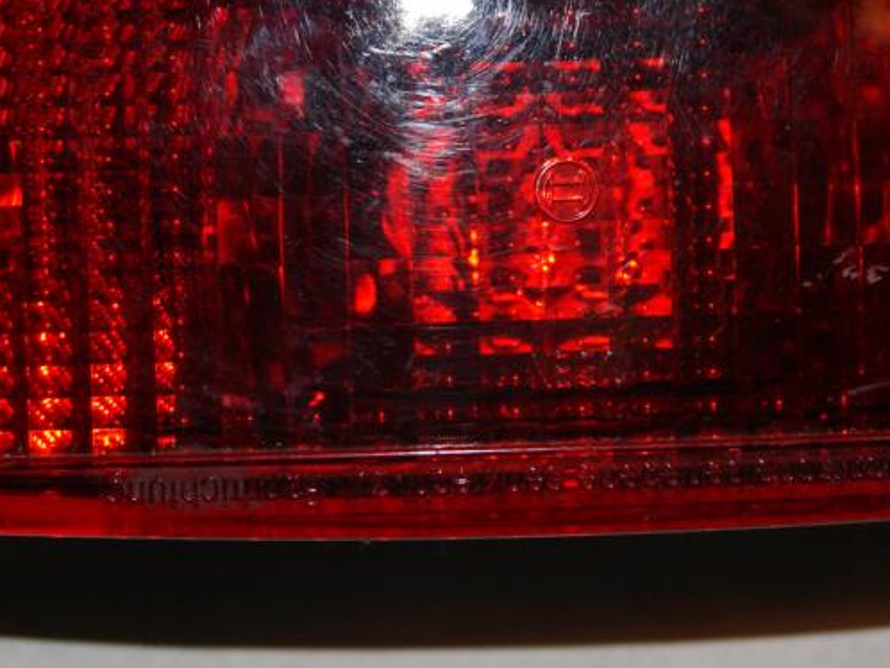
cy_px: 163
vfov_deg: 11.1
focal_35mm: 133
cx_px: 523
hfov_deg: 14.8
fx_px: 3421
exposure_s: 1/60
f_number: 5.6
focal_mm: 40
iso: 400
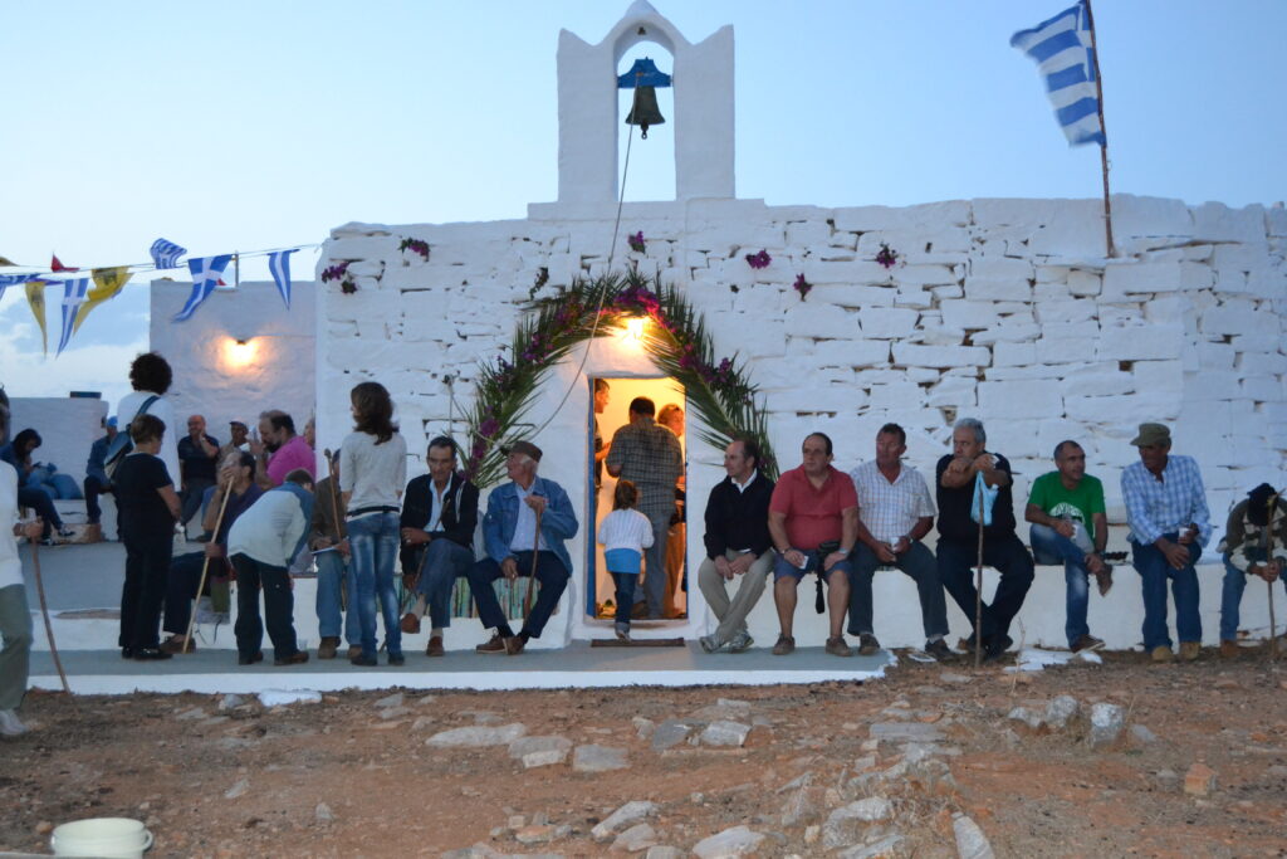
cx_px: 644
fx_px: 1609
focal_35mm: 45
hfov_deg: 43.6
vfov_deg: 29.9
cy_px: 430
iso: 2500
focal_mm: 30
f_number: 4.2
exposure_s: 1/60
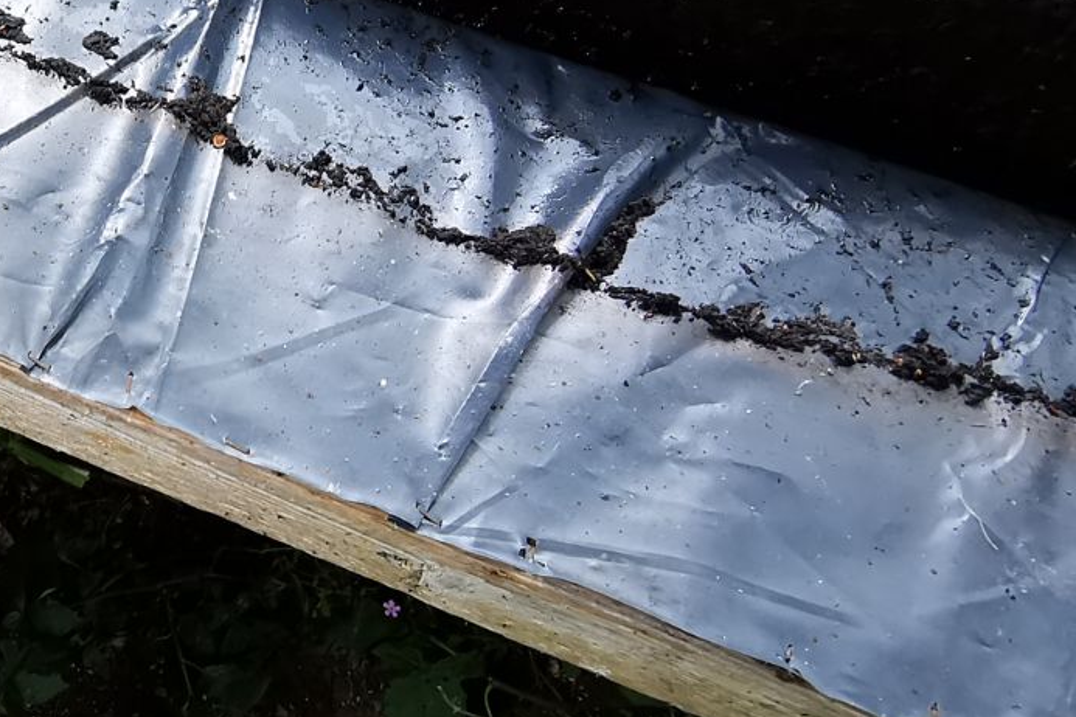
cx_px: -253
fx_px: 1435
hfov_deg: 32.8
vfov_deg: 27.7
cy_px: 186
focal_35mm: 48
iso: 64
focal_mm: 2.35
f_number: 2.2
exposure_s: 1/50
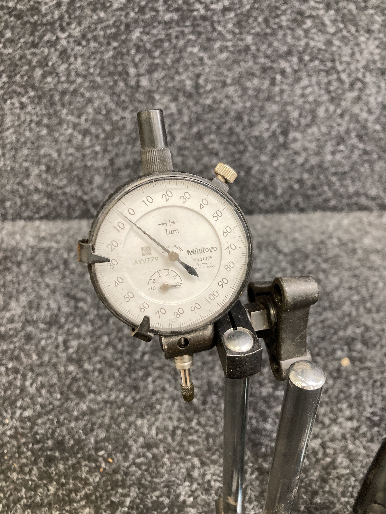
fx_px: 416
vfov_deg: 63.4
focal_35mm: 28
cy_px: 257
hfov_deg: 49.7
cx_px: 193
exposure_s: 1/60
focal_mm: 3.99
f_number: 1.8
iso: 160
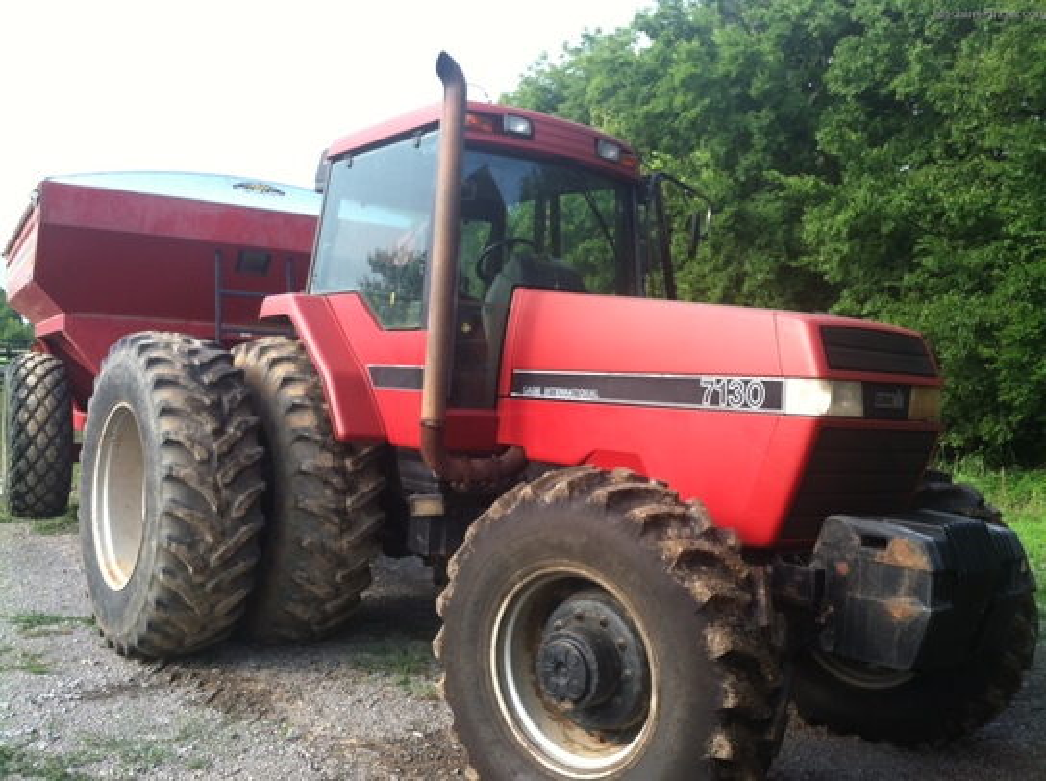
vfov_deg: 40.6
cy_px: 390
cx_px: 523
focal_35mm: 35
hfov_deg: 52.7
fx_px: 1056
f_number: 2.8
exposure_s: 1/144
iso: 80
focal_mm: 3.85
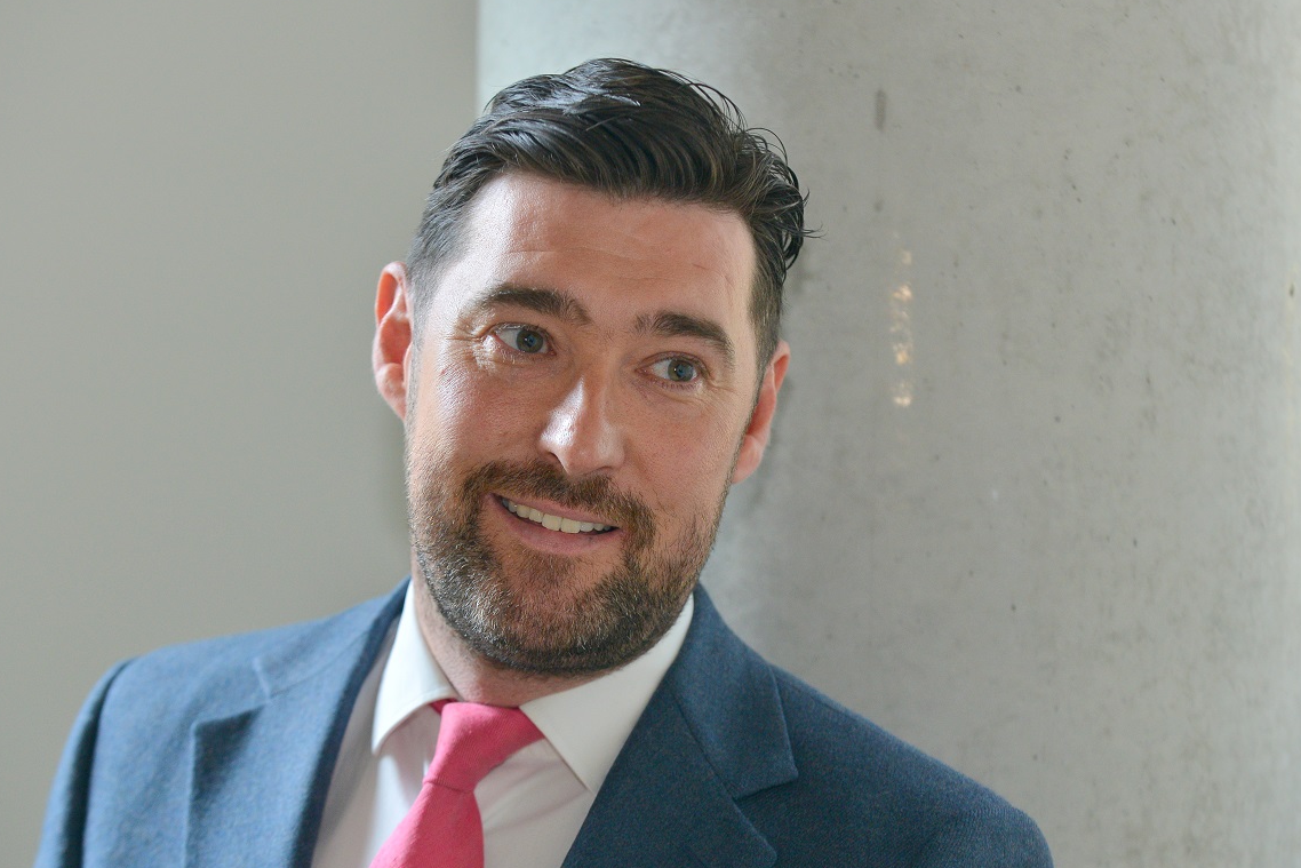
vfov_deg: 11.3
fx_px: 4373
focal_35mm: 121
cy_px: 481
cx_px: 649
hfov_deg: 16.9
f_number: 3.2
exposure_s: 1/160
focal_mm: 102
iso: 800
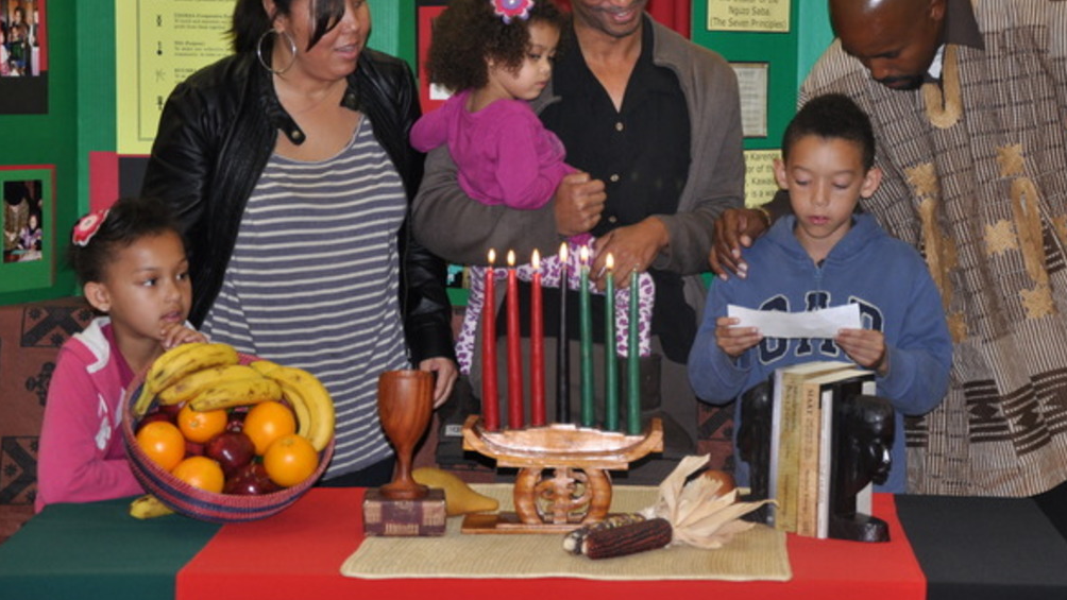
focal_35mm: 90
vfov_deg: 13.4
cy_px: 202
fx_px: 2547
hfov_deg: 23.6
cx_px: 636
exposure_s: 1/125
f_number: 4.8
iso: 450
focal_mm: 48
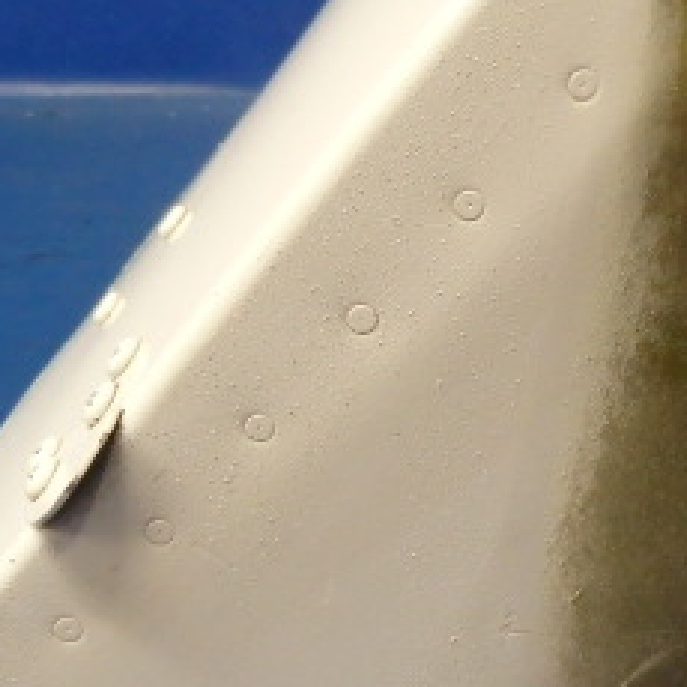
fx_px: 1549
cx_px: 496
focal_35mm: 69
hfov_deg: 24.8
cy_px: 308
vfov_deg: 25.0
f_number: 3.9
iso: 800
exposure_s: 1/50
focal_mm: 5
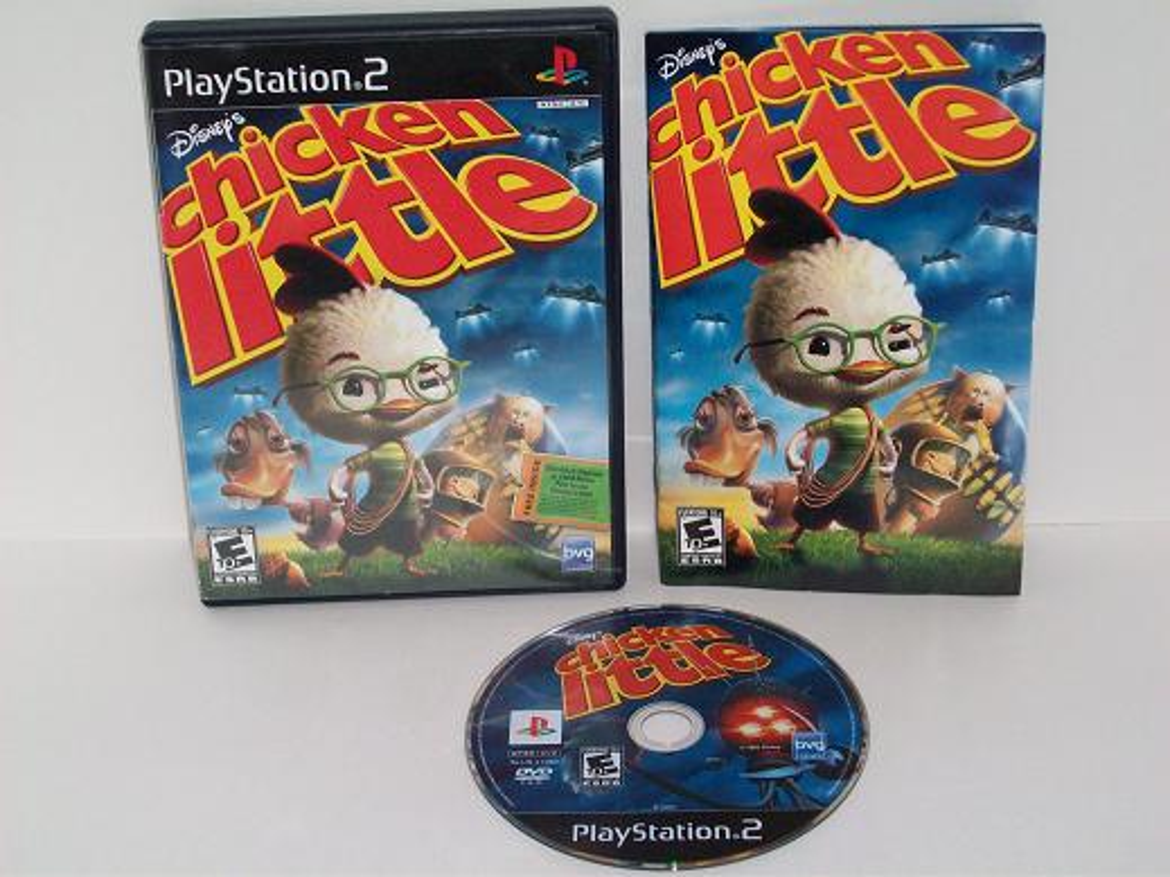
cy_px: 438
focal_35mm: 77
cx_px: 585
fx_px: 2602
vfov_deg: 19.1
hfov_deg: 25.3
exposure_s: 1/71.5
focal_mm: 12.8
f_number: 4.2
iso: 160
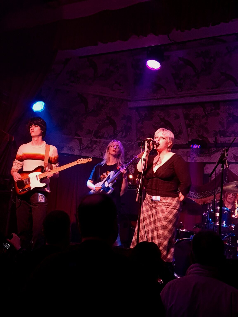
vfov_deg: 67.3
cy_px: 158
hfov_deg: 53.1
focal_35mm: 26
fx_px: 238
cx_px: 119
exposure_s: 1/25
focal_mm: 5.4
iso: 400
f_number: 1.8
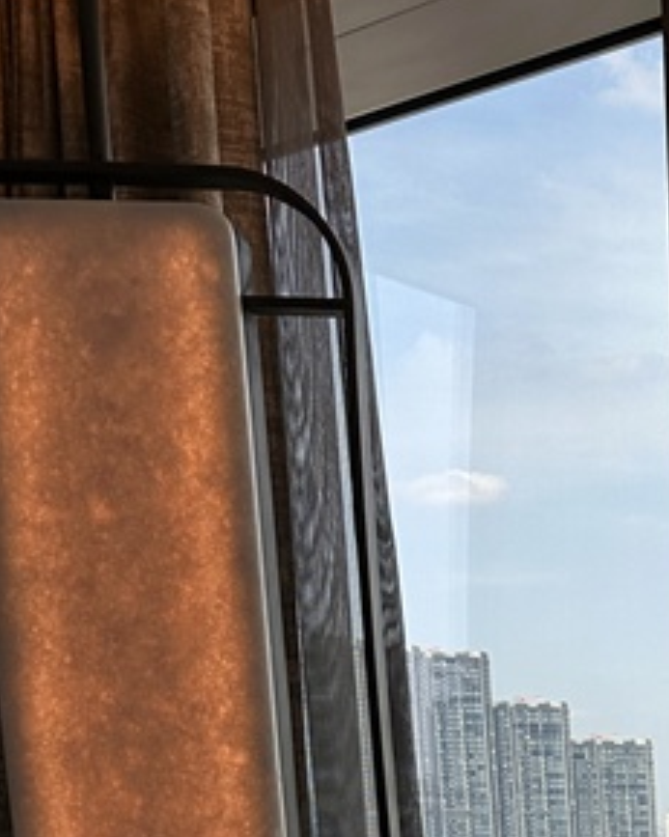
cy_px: 1266
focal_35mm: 83
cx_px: 1074
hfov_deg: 16.4
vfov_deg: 19.8
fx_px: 2055
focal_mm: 6.86
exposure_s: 1/952
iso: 80
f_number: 1.78
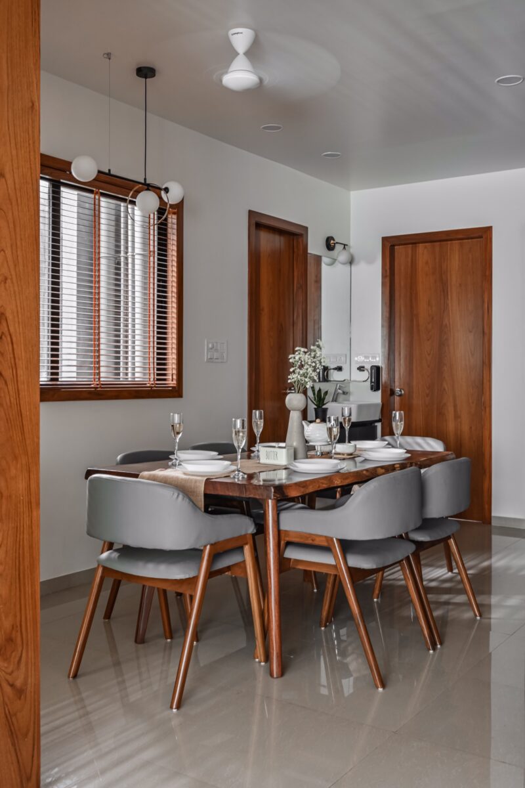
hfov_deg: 37.9
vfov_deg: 54.4
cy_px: 394
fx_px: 766
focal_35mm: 35
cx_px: 262
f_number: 11
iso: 100
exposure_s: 5
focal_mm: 35
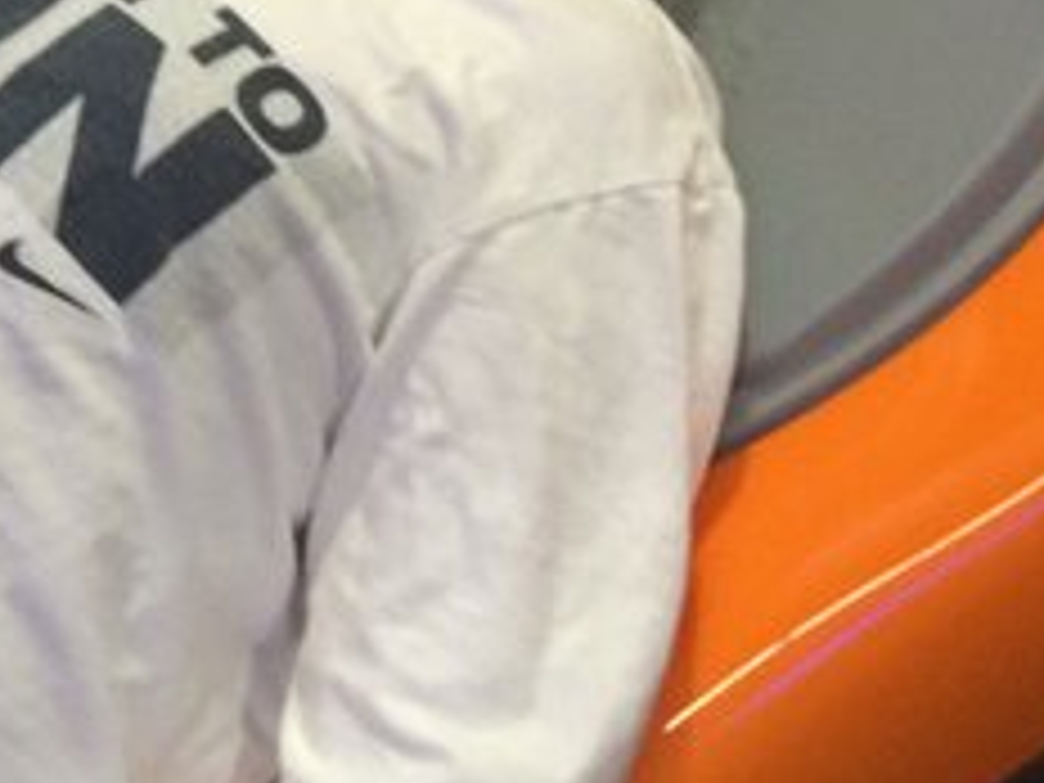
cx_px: -274
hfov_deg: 22.2
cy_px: -108
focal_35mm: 80
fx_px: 2413
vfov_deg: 17.7
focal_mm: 4.15
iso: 320
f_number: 2.2
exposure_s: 1/20
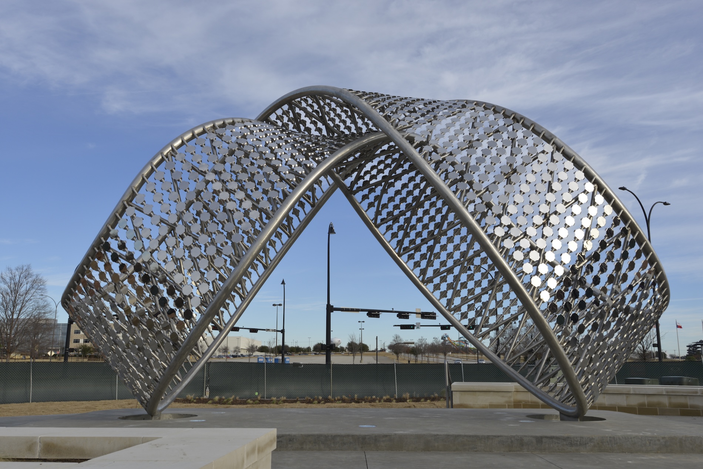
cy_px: 234
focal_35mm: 35
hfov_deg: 54.4
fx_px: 684
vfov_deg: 37.9
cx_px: 352
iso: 320
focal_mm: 35
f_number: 18
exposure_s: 1/125
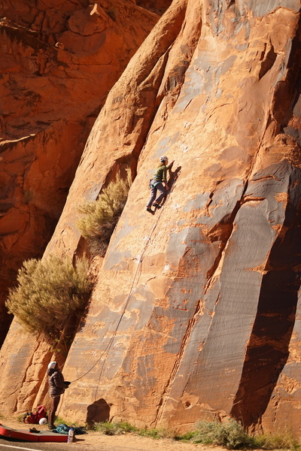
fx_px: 627
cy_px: 226
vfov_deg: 39.6
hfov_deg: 27.0
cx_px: 150
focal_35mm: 50
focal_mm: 50
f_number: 1.8
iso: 100
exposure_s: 1/2500
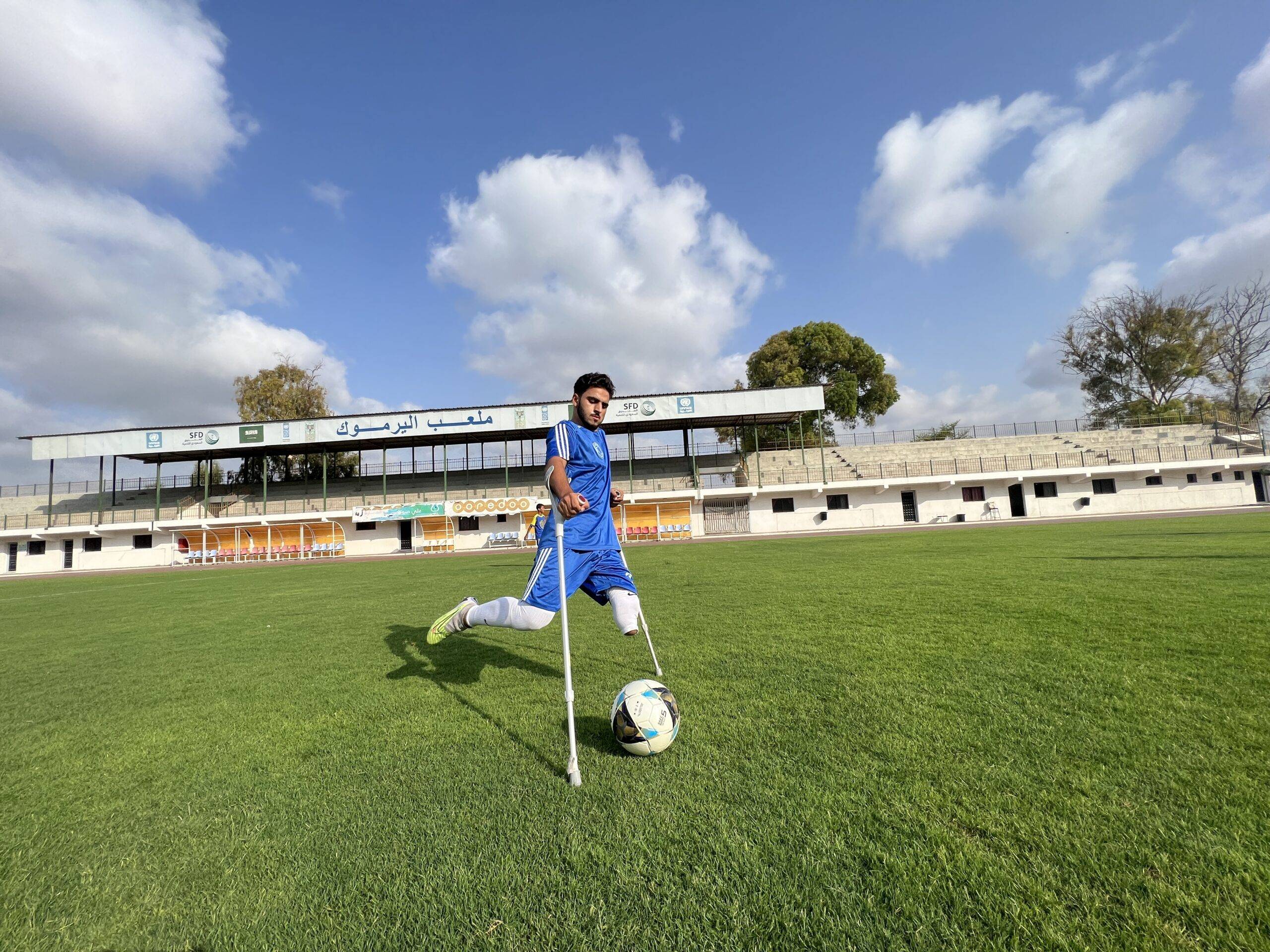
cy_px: 476
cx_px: 635
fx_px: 477
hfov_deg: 106.2
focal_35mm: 13
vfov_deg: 89.9
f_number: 1.8
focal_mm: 1.57
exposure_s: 1/2137
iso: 32
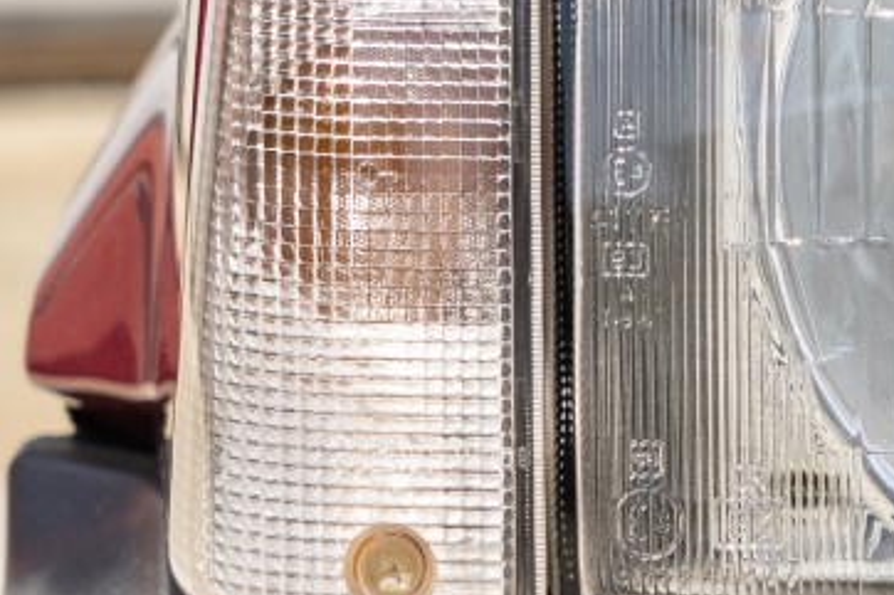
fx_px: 8638
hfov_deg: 5.8
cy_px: 406
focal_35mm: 348
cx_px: 1477
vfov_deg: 3.9
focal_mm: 63
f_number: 5.6
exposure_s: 1/160
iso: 160
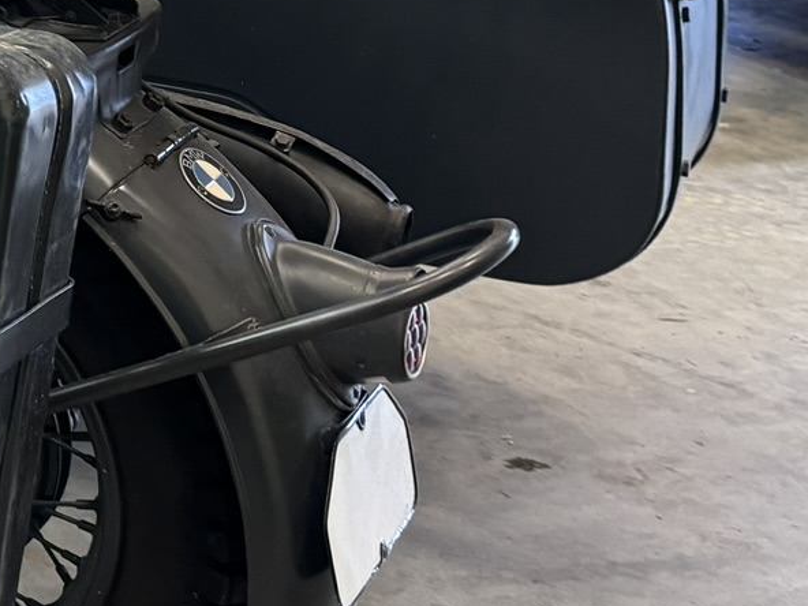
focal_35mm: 83
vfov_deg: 17.7
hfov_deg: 20.0
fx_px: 1937
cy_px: 154
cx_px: -437
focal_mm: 6.76
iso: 500
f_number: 1.78
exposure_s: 1/50
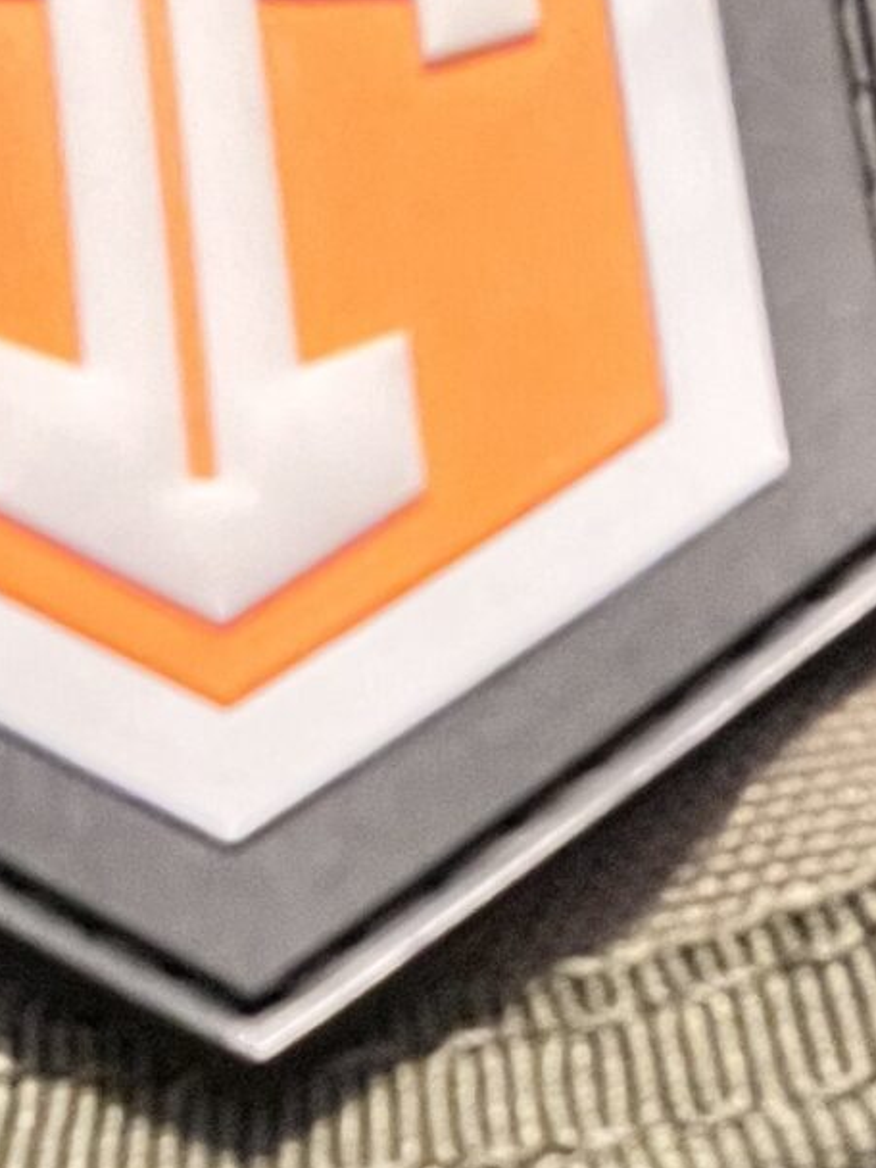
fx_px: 3408
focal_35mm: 101
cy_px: 1180
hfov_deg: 14.6
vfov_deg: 18.9
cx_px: 173
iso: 500
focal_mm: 2.71
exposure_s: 1/30
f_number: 2.2
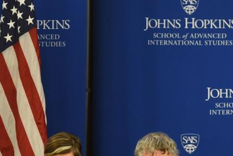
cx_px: 420
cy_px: 198
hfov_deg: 3.3
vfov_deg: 2.2
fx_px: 3970
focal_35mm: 613
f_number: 2.8
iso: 1000
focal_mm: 135
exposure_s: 1/160
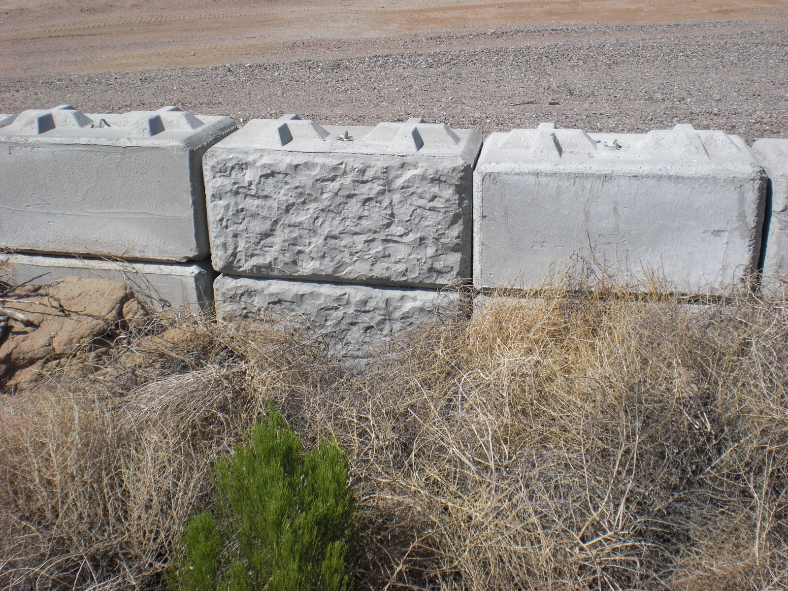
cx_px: 394
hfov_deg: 49.0
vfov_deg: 37.7
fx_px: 865
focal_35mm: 38
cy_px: 296
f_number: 5.6
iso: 64
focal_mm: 6.3
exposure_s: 1/640
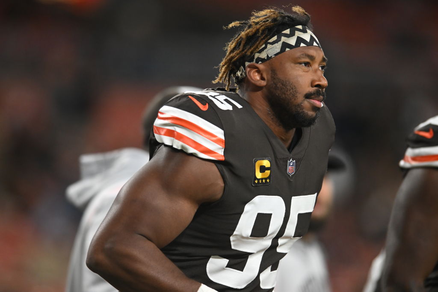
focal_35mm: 400
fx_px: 4867
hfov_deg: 5.2
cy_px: 146
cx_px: 219
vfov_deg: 3.4
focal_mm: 400
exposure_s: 1/2000
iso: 3200
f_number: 4
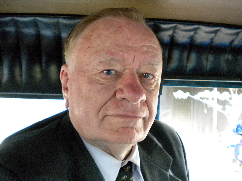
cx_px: 121
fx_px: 245
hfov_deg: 52.6
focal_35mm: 35
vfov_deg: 40.7
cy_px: 90
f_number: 3.1
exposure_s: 1/43.3
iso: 800
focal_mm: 6.3
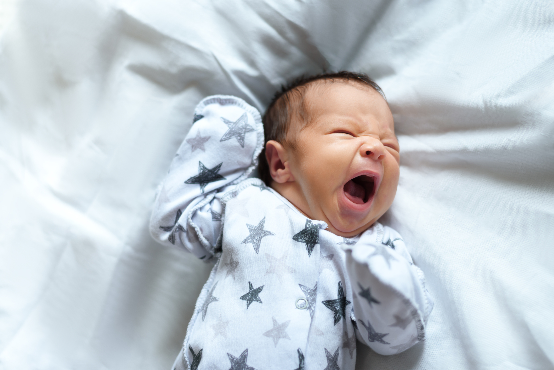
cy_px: 185
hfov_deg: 39.6
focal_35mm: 50
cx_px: 277
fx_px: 770
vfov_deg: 27.0
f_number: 2.5
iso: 200
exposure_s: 1/200
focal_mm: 50
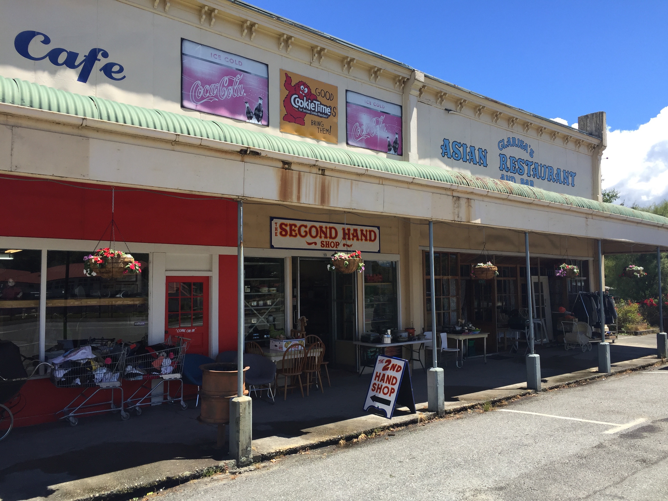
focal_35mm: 29
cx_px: 334
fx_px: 560
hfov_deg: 61.7
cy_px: 250
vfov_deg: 48.2
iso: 32
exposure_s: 1/1068
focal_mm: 4.15
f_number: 2.2
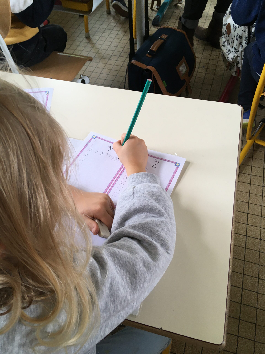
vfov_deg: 61.7
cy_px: 177
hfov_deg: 48.2
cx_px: 132
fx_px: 296
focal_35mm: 29
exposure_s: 1/33
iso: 32
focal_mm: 4.15
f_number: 2.2
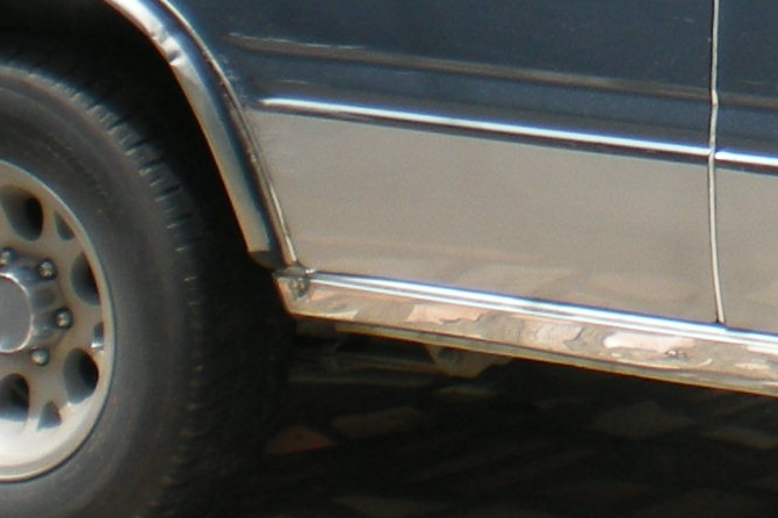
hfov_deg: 12.7
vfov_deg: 8.7
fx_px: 3305
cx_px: 1209
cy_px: -282
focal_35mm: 153
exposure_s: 1/306
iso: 64
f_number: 4.6
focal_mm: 6.3
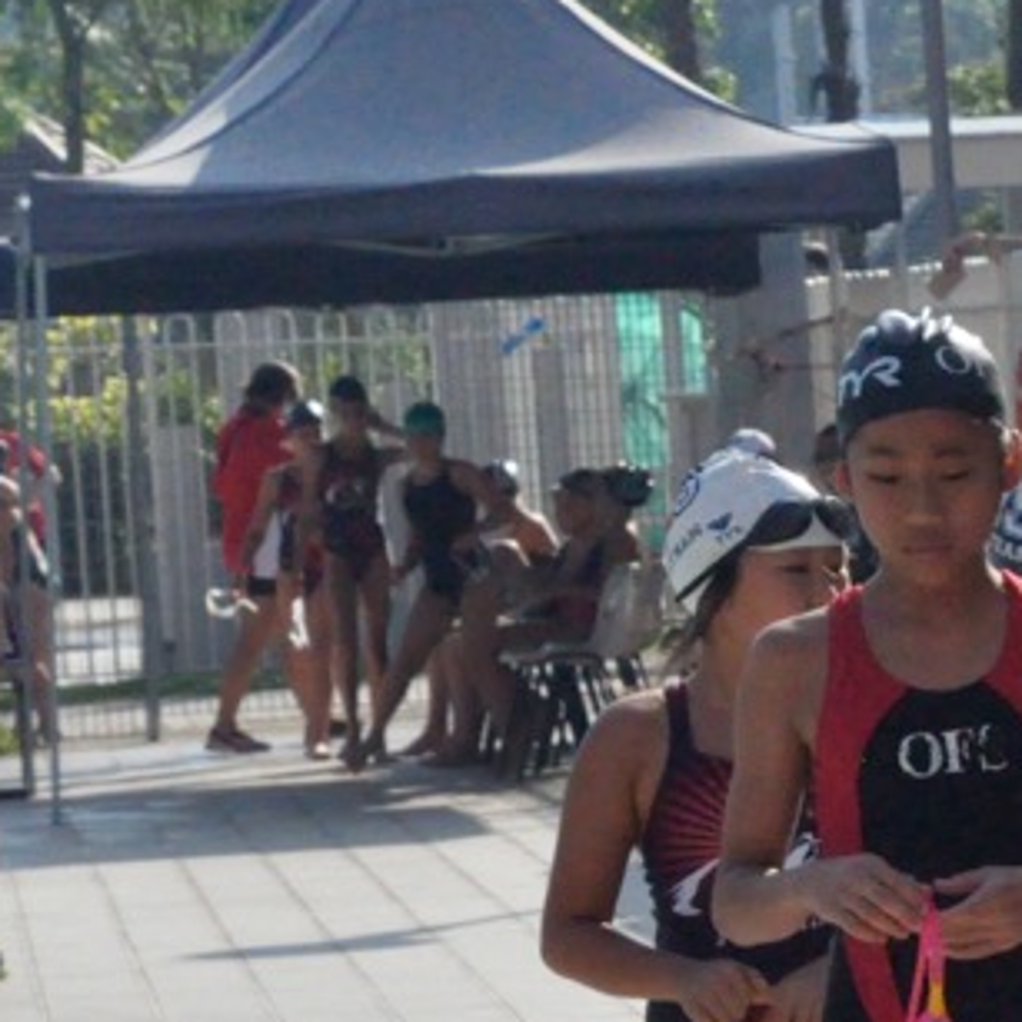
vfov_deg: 5.1
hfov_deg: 5.0
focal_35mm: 345
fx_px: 11516
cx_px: 1901
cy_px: 756
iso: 3200
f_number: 11
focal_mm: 65
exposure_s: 1/4000
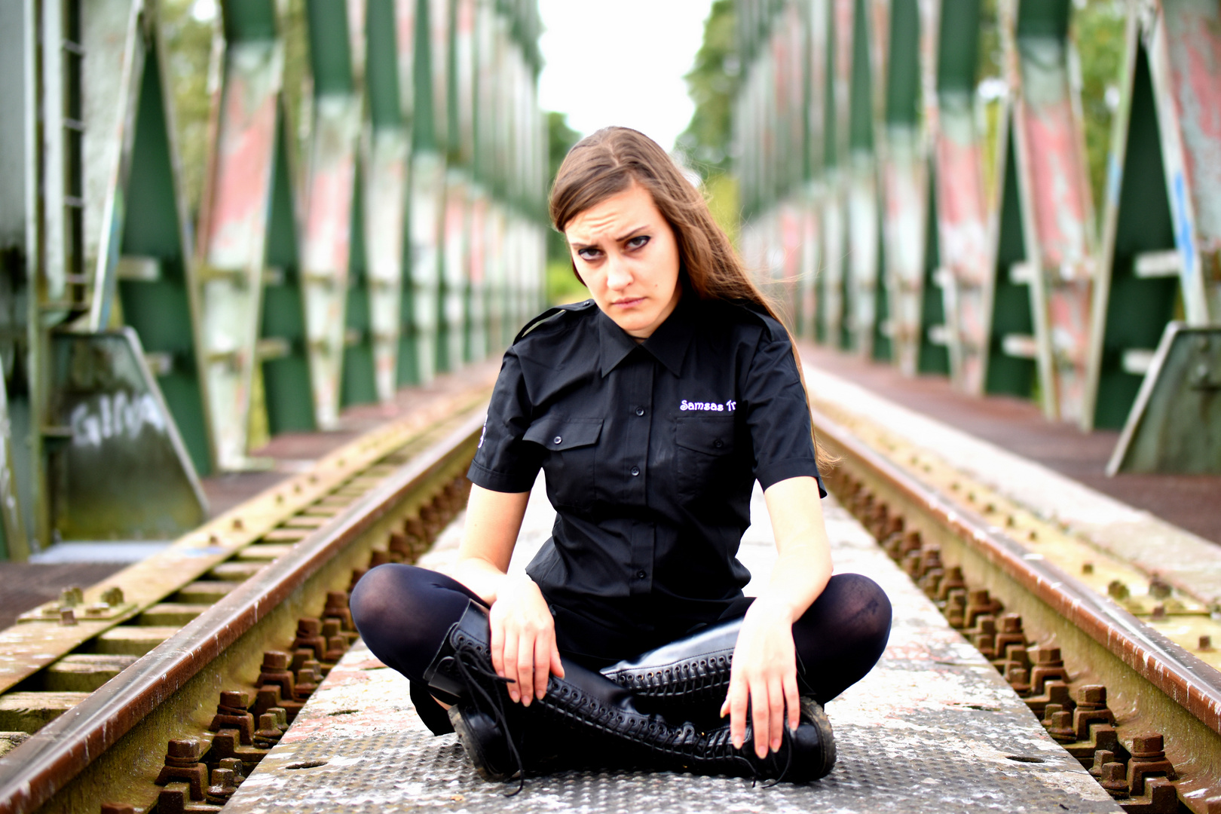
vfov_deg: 15.2
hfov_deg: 22.6
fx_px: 3052
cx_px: 610
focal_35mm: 90
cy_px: 407
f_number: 2.2
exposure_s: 1/2500
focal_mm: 60
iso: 400
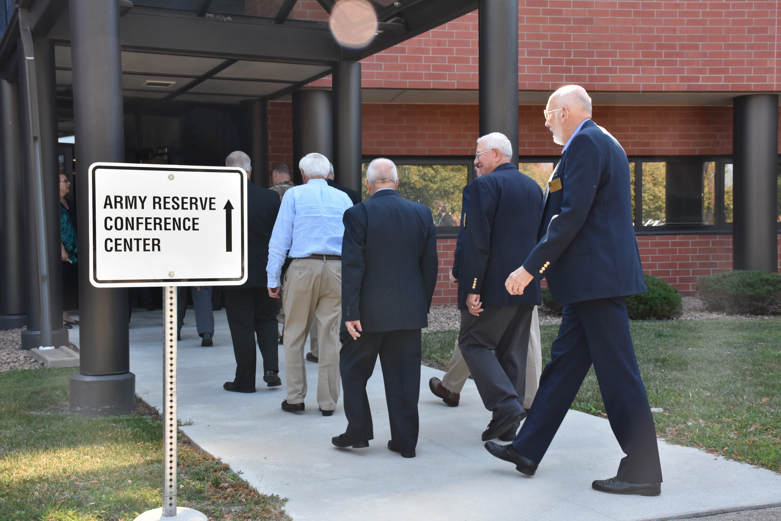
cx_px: 390
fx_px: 1041
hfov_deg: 41.1
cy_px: 260
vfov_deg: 28.1
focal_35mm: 48
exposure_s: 1/320
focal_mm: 32
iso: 800
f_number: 8
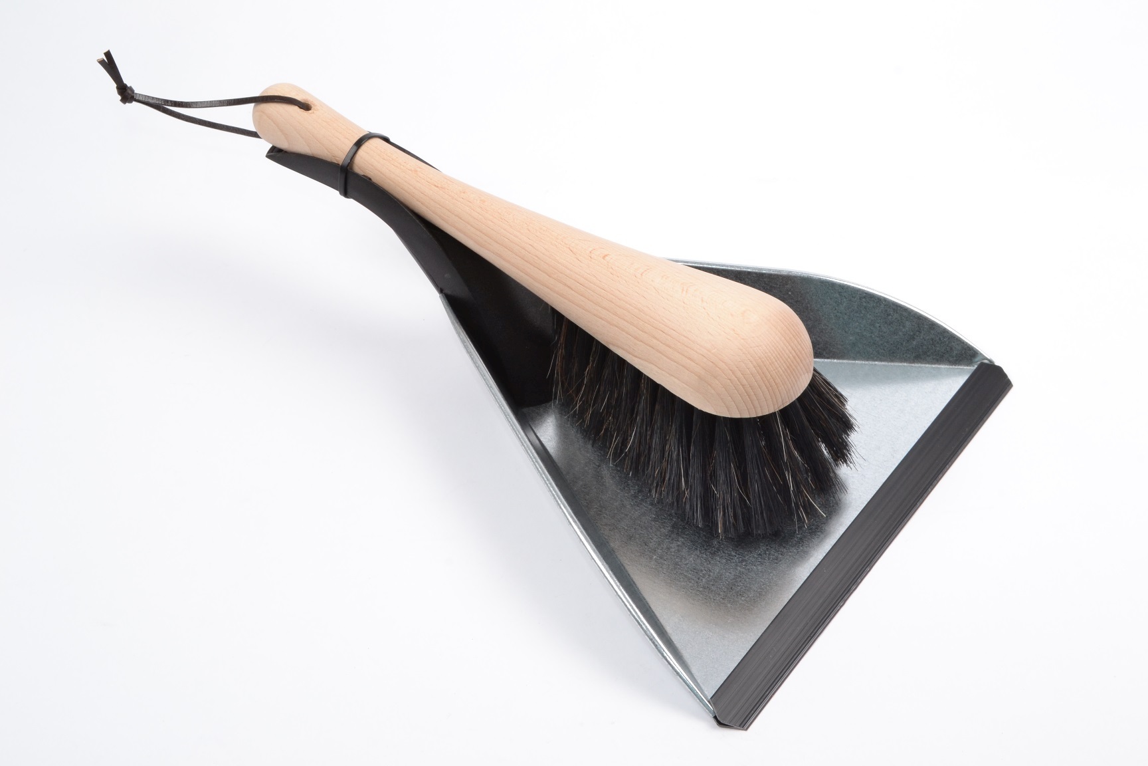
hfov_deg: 35.1
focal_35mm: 57
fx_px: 1818
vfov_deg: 23.8
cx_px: 574
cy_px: 383
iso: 400
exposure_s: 1/200
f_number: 16
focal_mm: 38
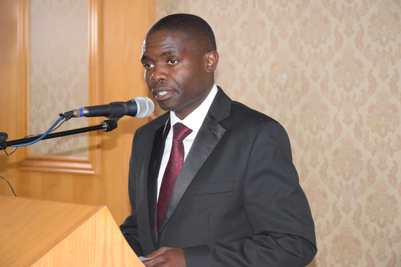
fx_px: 1337
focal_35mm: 120
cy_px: 134
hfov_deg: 17.1
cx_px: 200
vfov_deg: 11.4
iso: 6400
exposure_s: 1/160
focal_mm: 80
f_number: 8
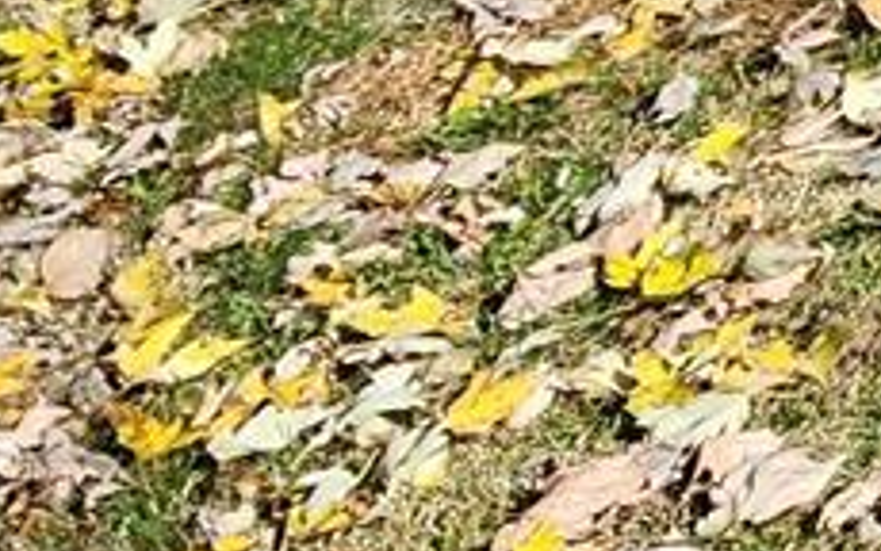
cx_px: 2965
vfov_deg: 9.7
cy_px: -1209
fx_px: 2306
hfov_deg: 10.0
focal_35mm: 96
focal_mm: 2.2
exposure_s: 1/1022
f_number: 2.2
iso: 50
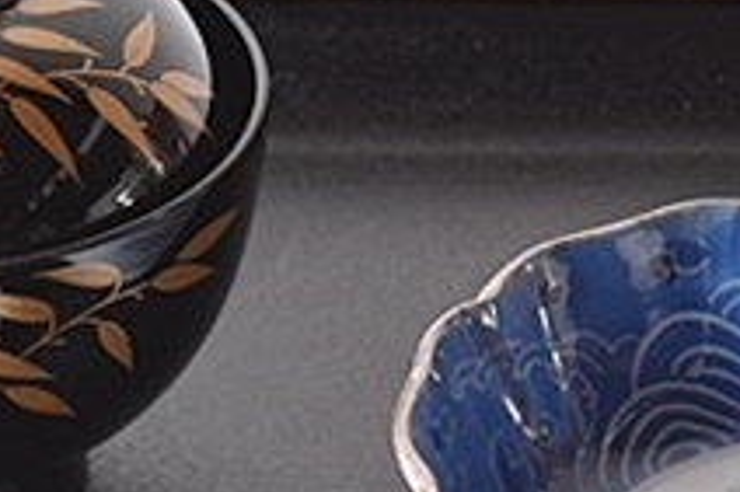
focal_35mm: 312
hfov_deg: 6.6
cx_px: 415
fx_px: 6406
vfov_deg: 4.4
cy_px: 682
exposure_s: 1/5
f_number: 6.3
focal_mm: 55
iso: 800
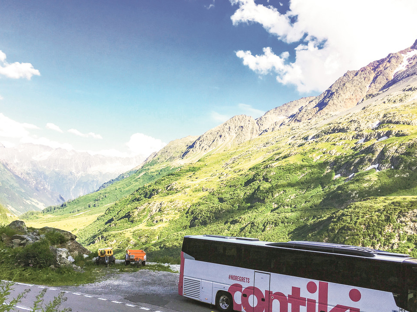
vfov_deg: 39.5
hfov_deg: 51.3
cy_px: 180
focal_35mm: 36
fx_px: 434
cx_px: 222
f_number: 2.2
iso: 25
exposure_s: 1/916
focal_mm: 4.15
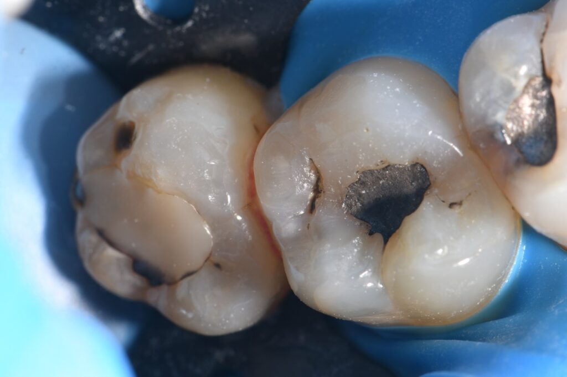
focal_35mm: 157
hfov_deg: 13.1
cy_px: 188
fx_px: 2472
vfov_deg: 8.7
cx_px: 284
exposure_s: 1/160
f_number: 32
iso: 200
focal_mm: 105
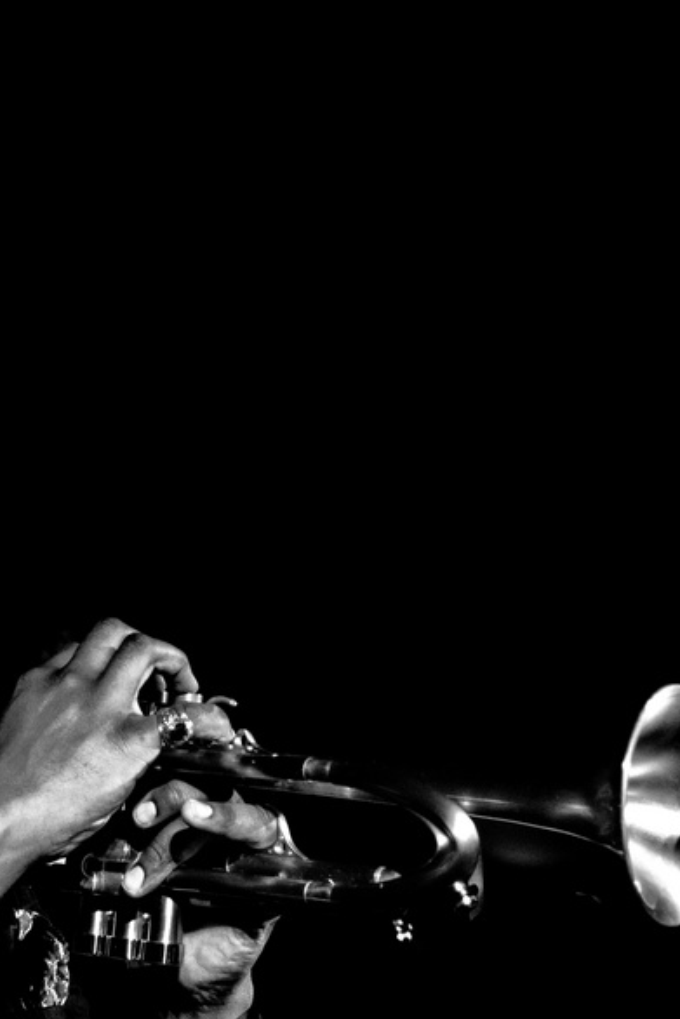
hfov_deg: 10.6
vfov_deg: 15.9
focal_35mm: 129
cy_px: 358
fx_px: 3653
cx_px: 154
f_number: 4
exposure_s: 1/160
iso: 2000
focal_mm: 70
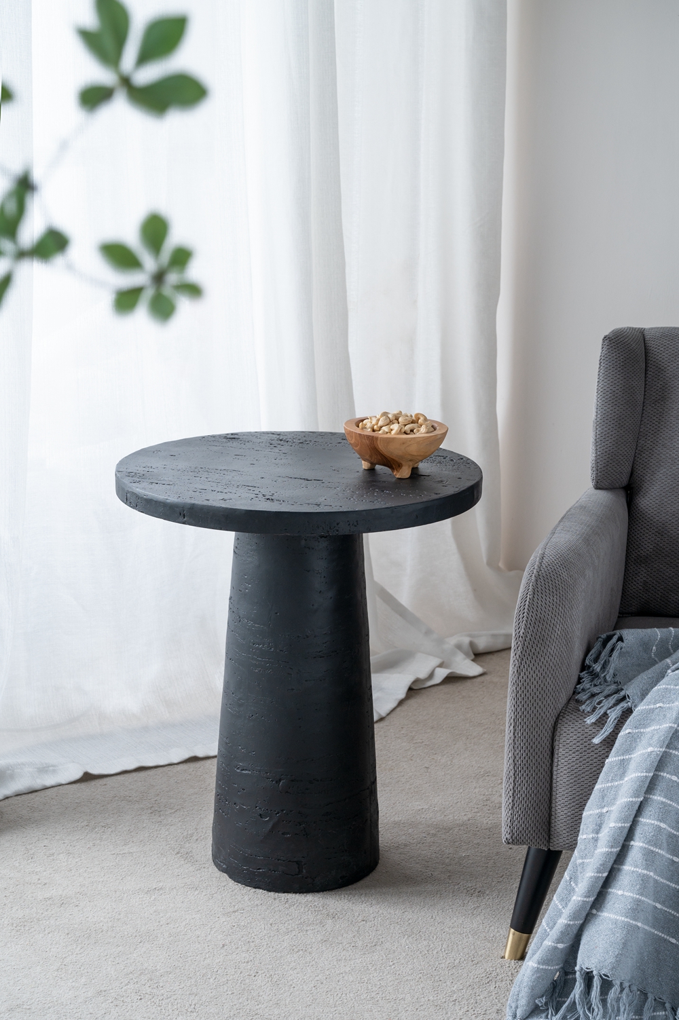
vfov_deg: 36.3
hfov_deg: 24.6
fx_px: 1558
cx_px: 340
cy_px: 510
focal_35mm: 55
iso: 400
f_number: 7.1
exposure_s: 1/6
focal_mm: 55
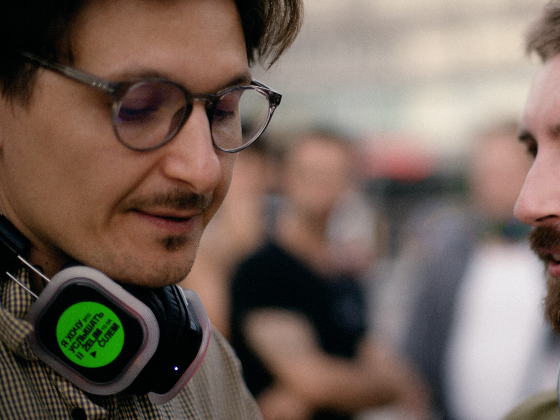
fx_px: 1213
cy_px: 176
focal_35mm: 75
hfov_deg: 25.6
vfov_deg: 19.6
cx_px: 431
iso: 100
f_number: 1.8
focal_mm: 50
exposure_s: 1/160
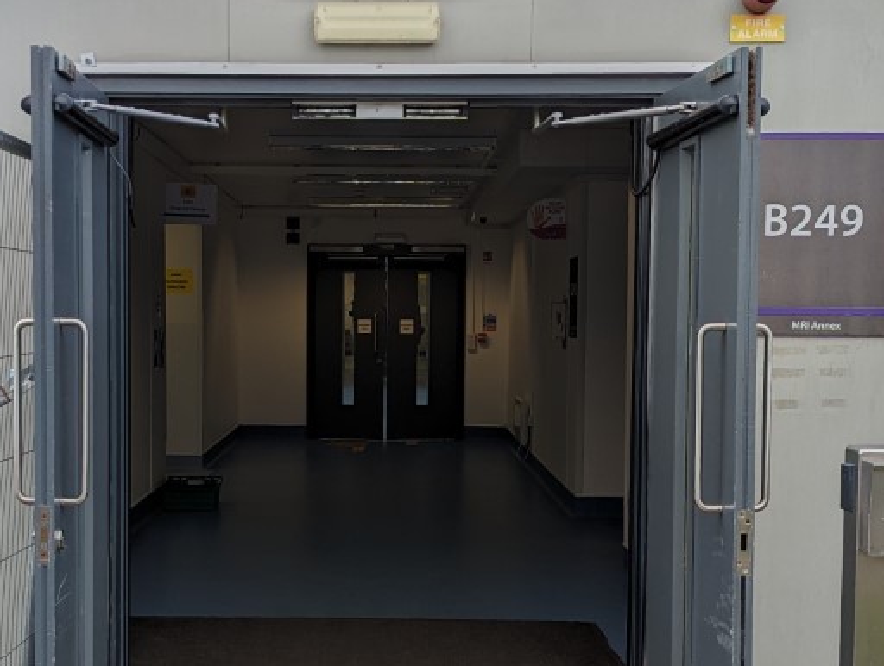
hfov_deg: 34.2
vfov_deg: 26.1
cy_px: 409
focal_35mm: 56
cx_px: 355
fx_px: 1433
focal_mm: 6.81
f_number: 1.85
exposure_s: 1/851
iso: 45
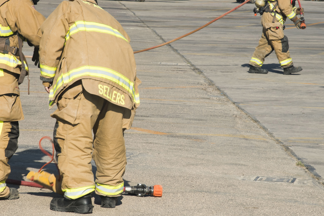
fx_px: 2044
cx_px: 162
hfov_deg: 9.1
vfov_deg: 6.1
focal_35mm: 227
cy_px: 90
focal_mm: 120
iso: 250
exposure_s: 1/160
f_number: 20
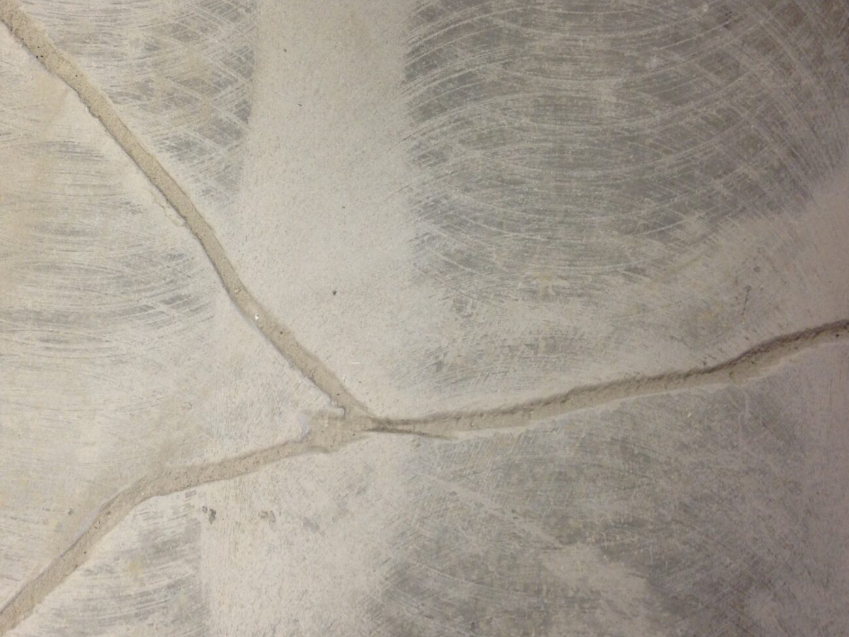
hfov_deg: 36.5
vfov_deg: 28.0
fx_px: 1275
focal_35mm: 52
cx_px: 293
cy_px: 370
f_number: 2.4
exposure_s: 1/24
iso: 50
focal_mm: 4.13
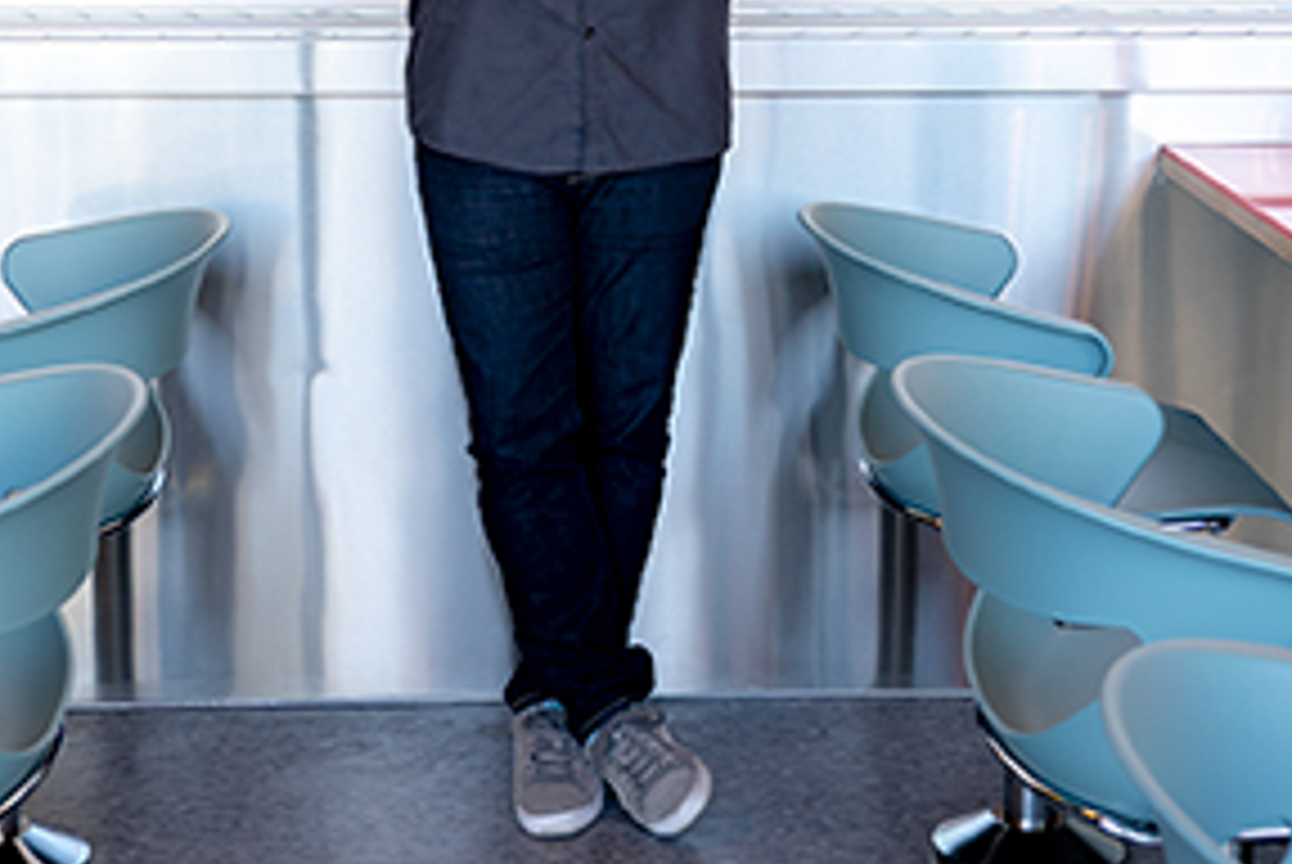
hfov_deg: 28.4
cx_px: 554
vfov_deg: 19.0
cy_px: 135
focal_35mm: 71
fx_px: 2551
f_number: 4
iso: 200
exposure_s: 1/100
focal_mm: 34
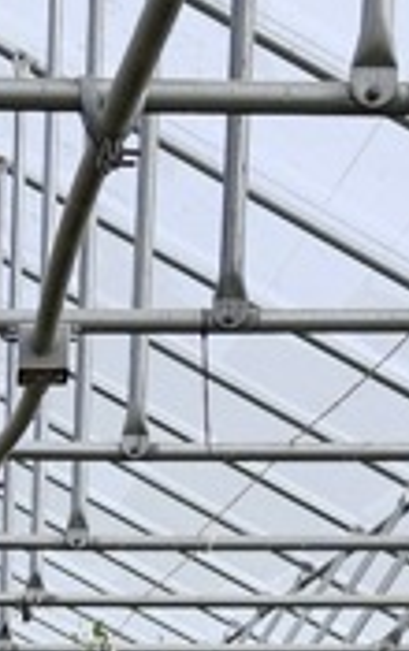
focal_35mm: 178
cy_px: 1402
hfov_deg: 7.3
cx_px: -234
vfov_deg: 10.5
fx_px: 3162
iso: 25
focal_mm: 5.54
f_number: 1.8
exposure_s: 1/263
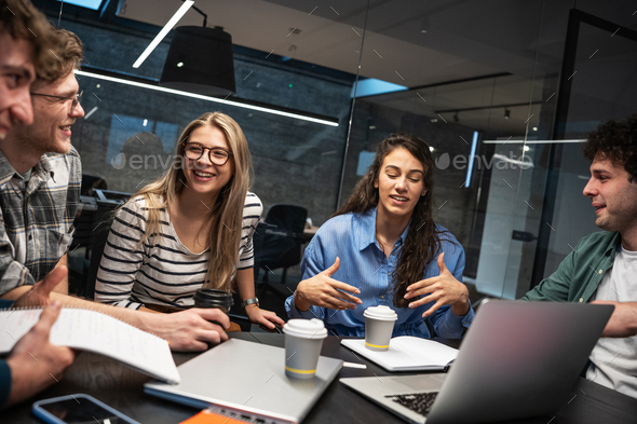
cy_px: 212
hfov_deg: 54.4
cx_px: 318
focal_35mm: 35
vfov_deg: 37.8
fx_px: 619
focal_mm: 35
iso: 800
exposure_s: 1/200
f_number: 2.8
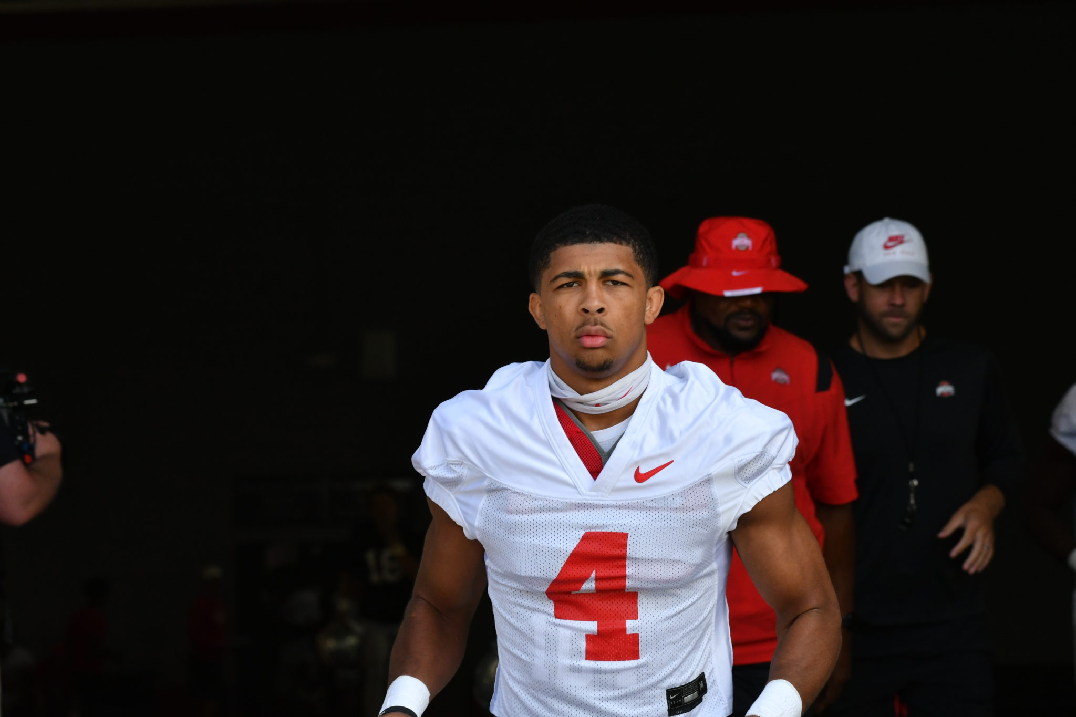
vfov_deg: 4.6
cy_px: 358
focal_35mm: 300
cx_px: 538
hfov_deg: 6.9
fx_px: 8965
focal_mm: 200
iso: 1000
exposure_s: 1/640
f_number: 11
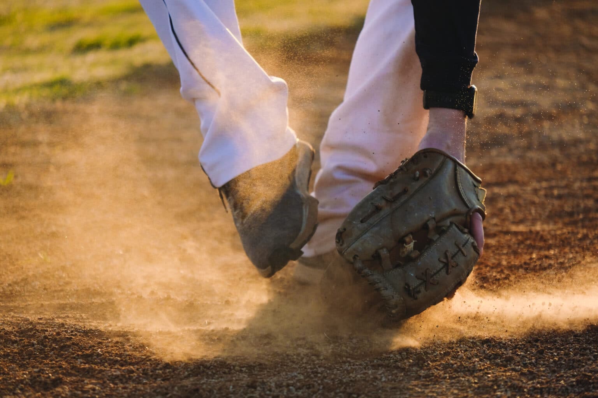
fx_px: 4983
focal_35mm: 300
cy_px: 199
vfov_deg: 4.6
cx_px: 299
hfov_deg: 6.9
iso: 1250
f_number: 4.8
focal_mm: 200
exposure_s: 1/1600
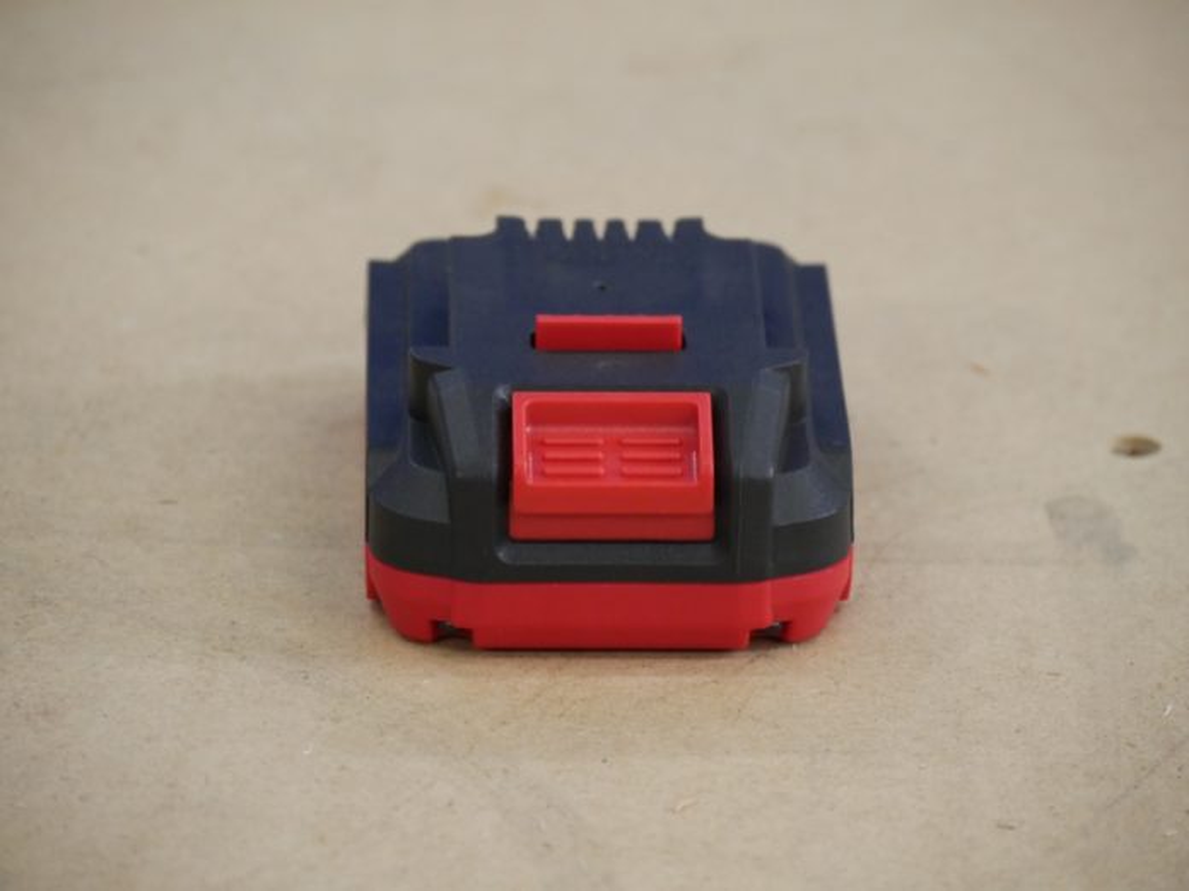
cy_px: 446
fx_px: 7900
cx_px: 594
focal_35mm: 230
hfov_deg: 8.6
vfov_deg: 6.5
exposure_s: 1/250
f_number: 5.5
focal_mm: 115
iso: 2500
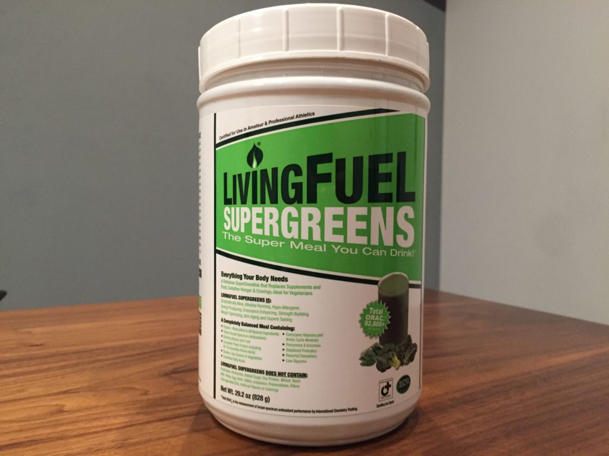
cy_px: 228
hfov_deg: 61.7
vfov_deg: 48.2
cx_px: 304
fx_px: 510
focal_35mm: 29
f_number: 2.2
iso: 200
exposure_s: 1/30
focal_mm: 4.15
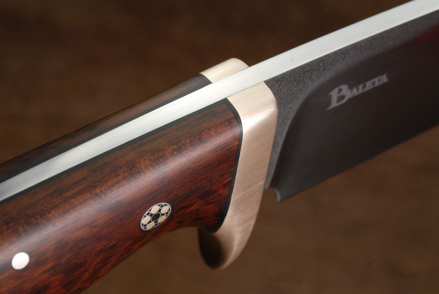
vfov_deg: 15.2
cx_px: 220
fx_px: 1099
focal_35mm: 90
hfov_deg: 22.6
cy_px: 147
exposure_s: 1/100
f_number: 13
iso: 800
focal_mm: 60
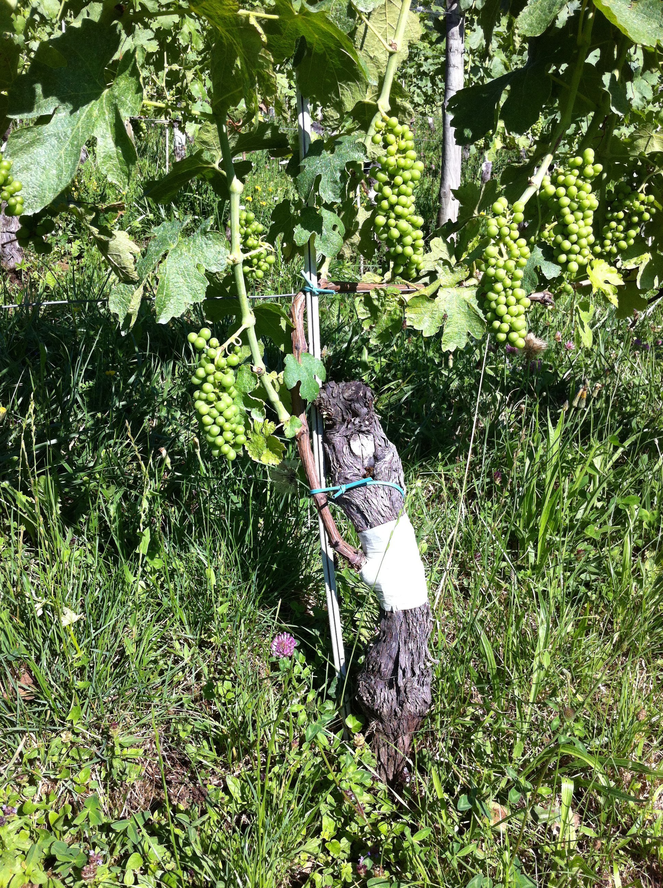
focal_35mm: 35
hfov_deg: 40.6
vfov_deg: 52.7
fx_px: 896
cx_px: 332
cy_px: 444
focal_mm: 3.85
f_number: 2.8
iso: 80
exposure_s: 1/736
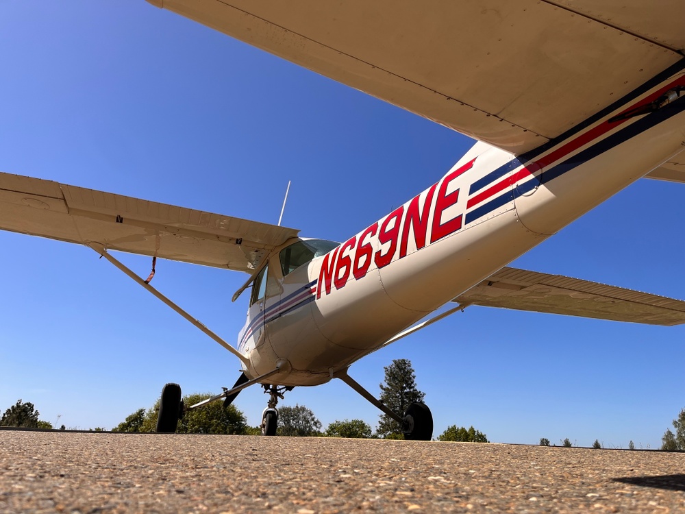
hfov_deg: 67.3
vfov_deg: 53.1
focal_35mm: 26
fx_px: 515
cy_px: 257
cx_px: 342
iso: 50
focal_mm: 5.1
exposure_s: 1/5076
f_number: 1.6
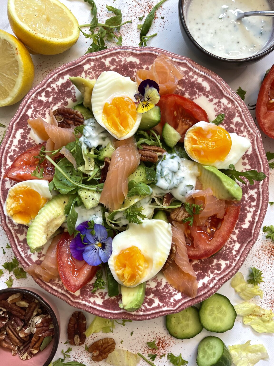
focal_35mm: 26
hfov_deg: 53.1
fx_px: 274
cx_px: 137
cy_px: 183
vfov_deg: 67.3
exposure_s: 1/121
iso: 100
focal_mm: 4.2
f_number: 1.6
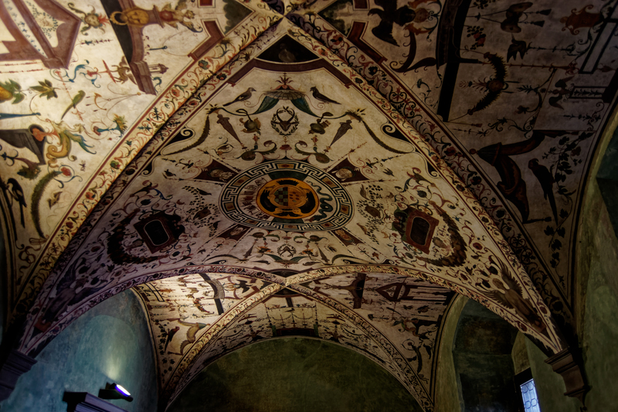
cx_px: 309
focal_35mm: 28
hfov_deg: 65.5
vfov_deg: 46.4
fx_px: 481
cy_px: 206
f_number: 4
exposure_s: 1/30
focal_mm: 28
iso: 800
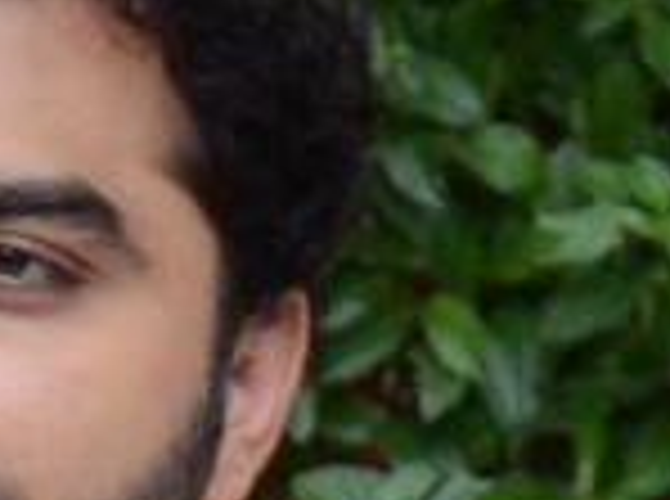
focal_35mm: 544
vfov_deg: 2.7
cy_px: 1703
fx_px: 10504
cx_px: -209
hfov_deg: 3.6
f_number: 5.6
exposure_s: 1/125
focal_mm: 52
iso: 320
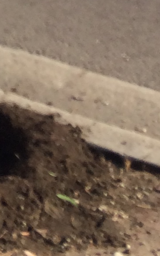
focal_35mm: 179
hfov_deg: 7.2
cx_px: -56
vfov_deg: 10.0
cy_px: -392
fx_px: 1250
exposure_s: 1/1368
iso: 32
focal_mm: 4.12
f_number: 2.2
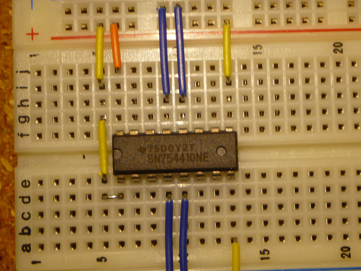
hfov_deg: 23.7
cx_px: 236
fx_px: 855
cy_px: 161
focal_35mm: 82
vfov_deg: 18.0
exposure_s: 1/80
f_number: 5
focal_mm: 10.4
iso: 125
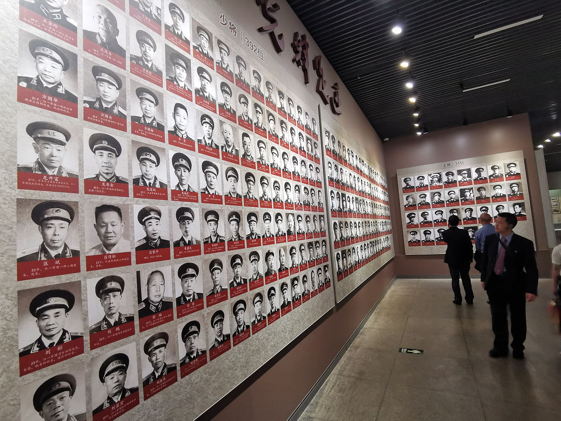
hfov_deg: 91.0
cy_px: 210
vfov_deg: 74.7
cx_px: 280
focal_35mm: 17
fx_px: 276
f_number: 2.2
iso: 320
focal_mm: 2.26
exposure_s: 1/100
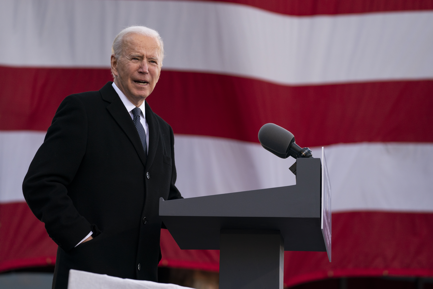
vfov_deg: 7.9
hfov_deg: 11.9
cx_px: 216
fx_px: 2081
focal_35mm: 173
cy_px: 144
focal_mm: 173
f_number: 5.6
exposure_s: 1/2000
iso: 1000
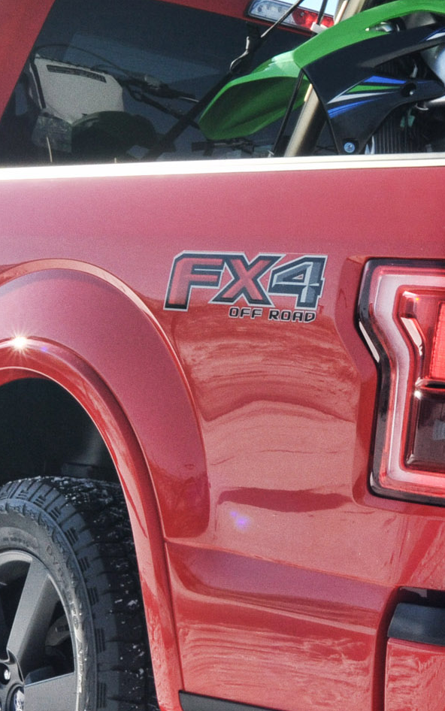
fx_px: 2191
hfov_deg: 11.5
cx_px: 439
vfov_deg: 18.4
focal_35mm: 113
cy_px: 371
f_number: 22
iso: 800
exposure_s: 1/250
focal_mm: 35
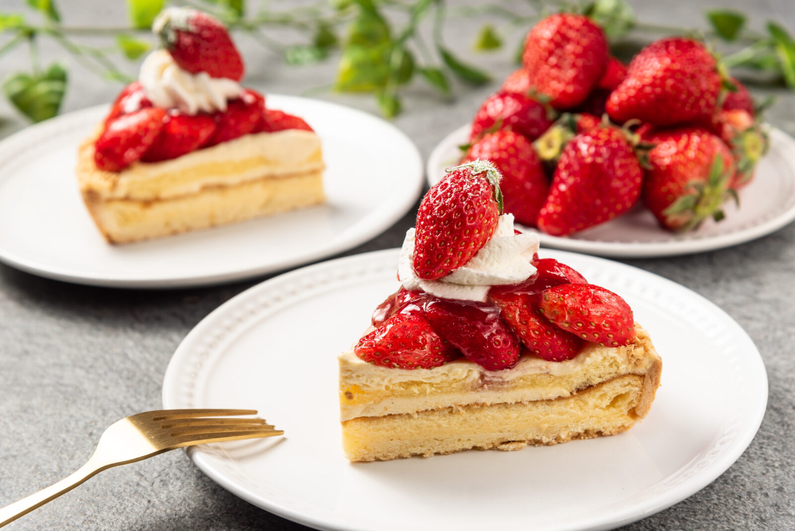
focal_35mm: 85
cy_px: 266
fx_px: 1878
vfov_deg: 16.1
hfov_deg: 23.9
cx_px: 398
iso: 200
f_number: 8
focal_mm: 85
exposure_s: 1/160
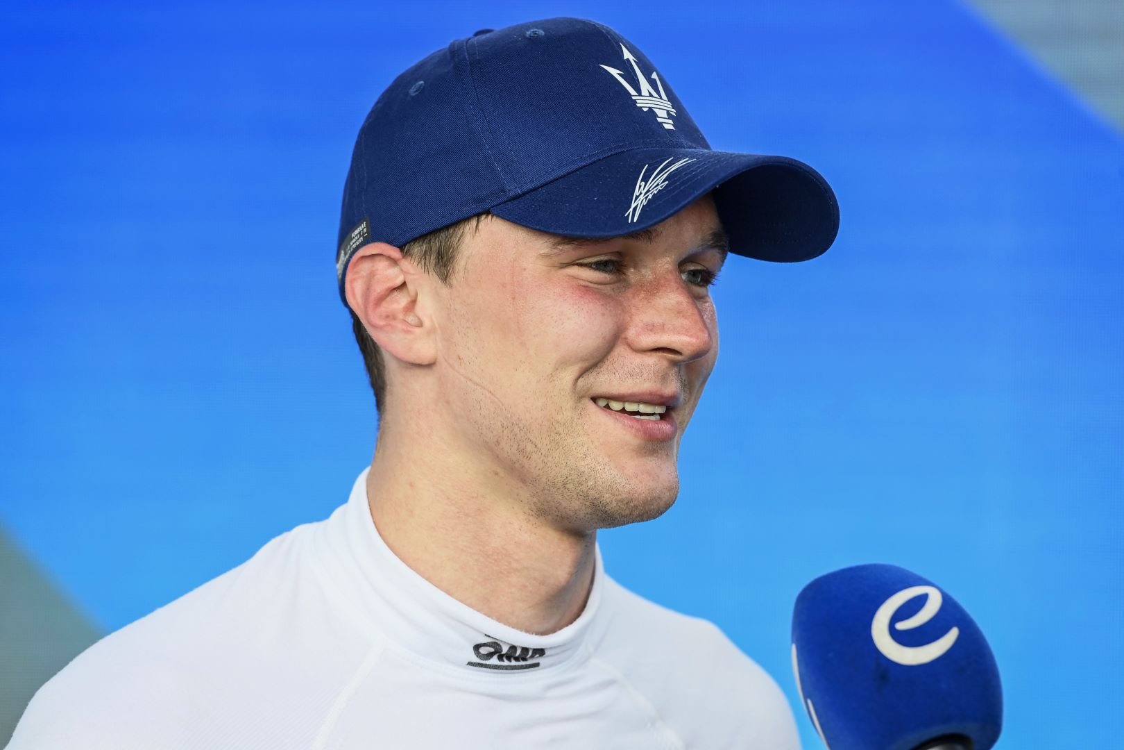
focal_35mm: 200
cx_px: 562
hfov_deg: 10.3
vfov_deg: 6.9
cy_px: 375
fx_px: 6244
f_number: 6.3
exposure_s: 1/400
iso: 800
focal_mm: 200
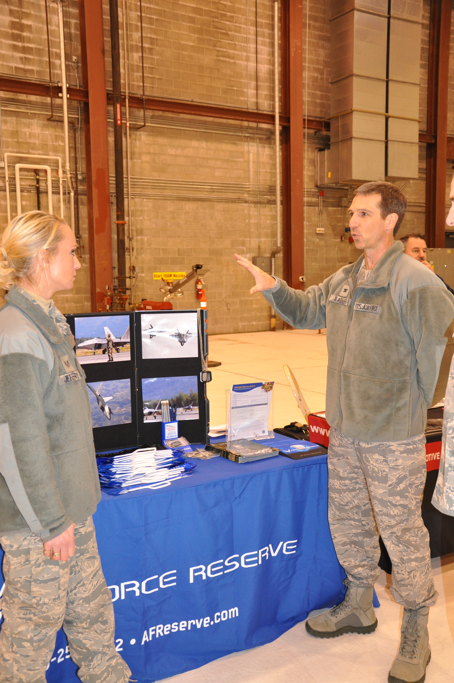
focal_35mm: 38
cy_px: 342
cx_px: 227
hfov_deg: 35.4
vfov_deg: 51.3
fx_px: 711
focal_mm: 25
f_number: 4
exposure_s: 1/60
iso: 800
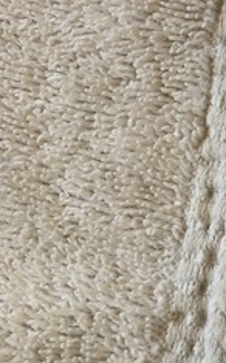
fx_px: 1036
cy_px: 121
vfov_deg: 19.8
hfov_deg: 11.3
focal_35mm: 105
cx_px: 452
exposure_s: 1/30
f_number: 2.2
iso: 40
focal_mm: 4.15
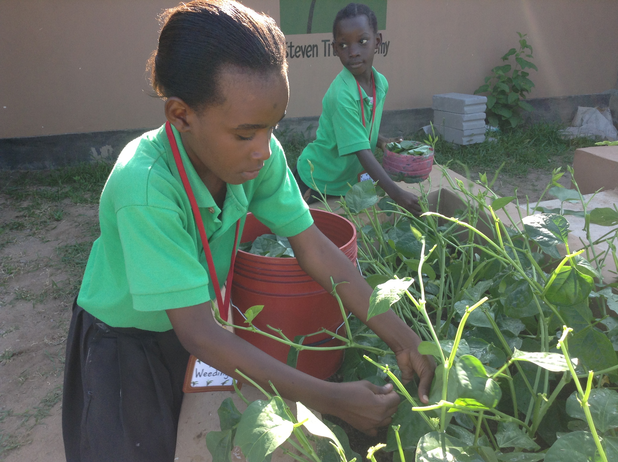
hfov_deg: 55.4
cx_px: 309
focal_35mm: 33
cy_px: 231
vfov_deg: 42.8
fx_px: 588
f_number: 2.4
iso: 32
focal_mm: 3.3
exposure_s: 1/148
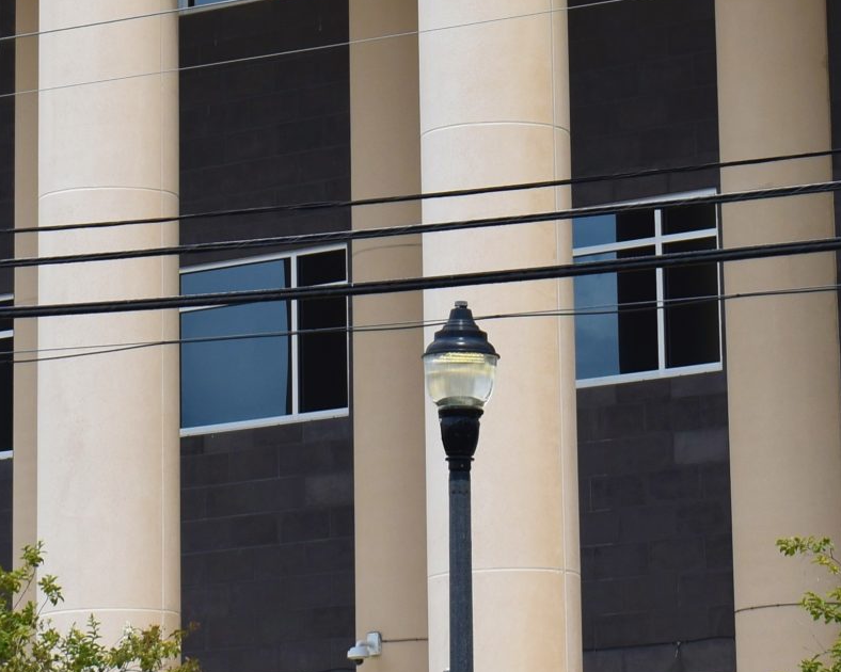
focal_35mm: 139
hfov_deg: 13.9
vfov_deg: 11.1
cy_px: 134
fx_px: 3459
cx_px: 519
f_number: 8
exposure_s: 1/400
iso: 100
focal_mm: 38
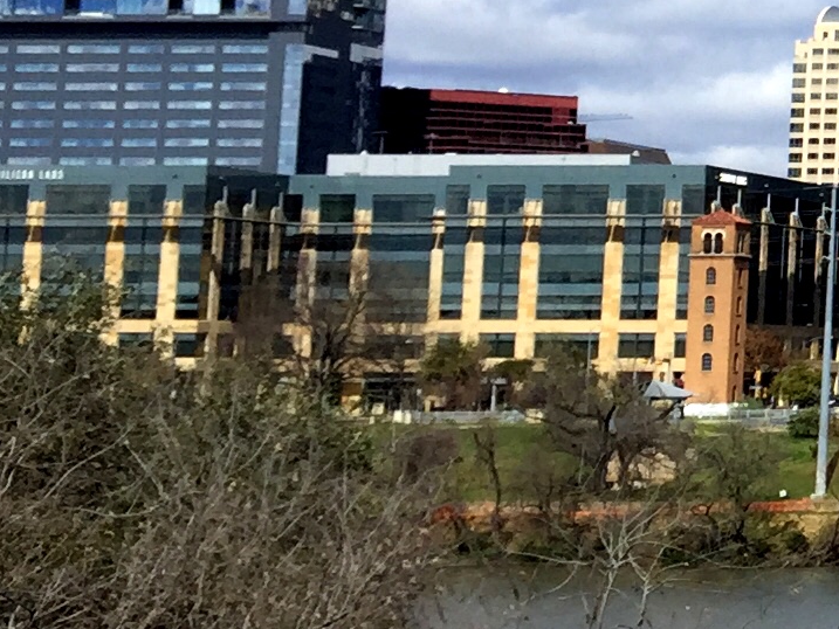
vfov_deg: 11.1
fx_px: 3200
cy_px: -30
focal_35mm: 132
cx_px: 1790
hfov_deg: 12.7
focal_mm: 4.15
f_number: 2.2
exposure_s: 1/2825
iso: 32
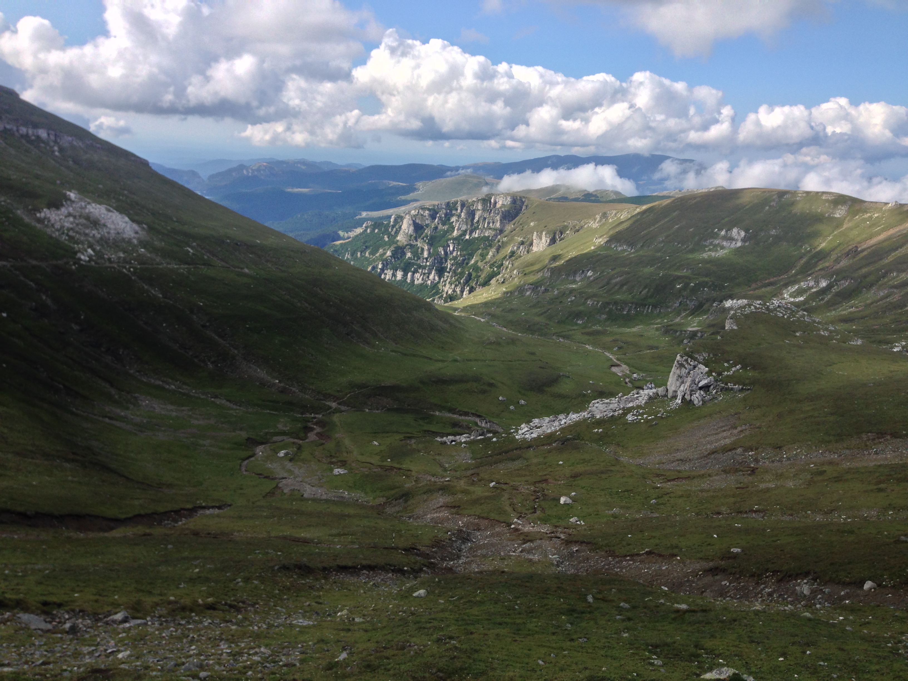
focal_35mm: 33
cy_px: 340
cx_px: 454
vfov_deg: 42.9
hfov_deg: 55.4
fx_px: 866
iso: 50
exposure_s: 1/1323
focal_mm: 4.12
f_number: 2.4
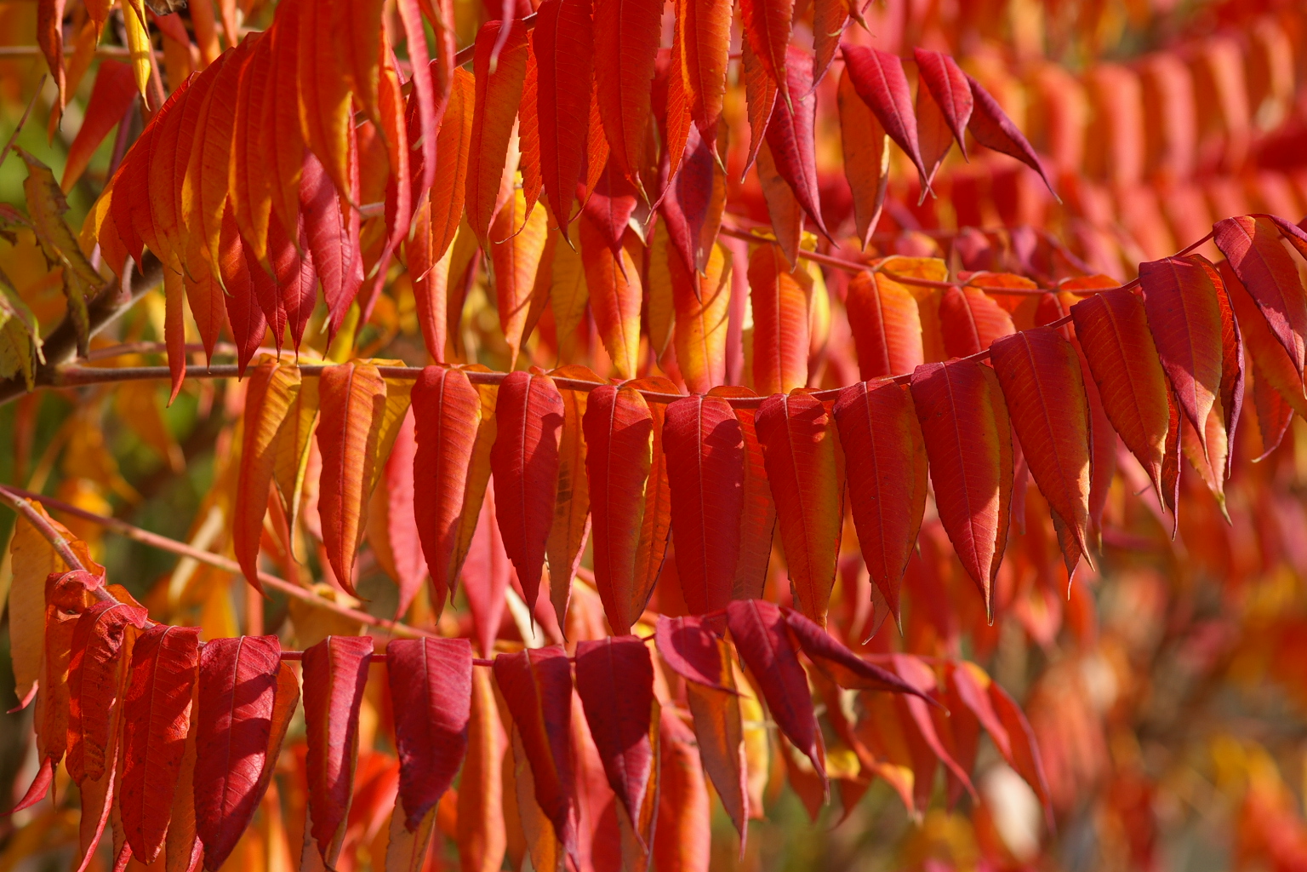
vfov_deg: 10.8
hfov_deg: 16.1
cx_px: 654
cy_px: 436
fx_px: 4629
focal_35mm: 128
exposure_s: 1/350
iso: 200
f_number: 5.6
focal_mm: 85
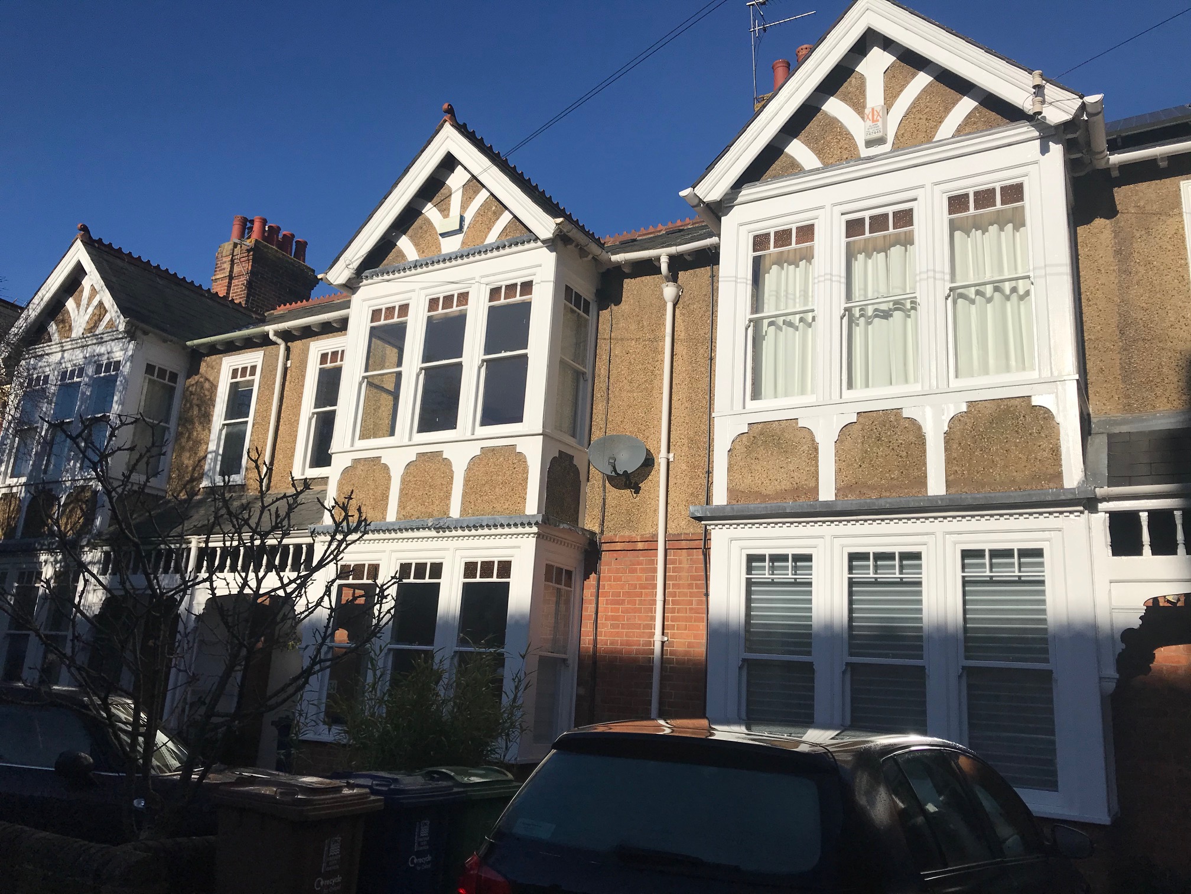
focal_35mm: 28
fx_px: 963
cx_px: 596
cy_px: 447
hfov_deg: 63.4
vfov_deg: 49.7
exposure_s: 1/5988
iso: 20
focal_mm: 3.99
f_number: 1.8
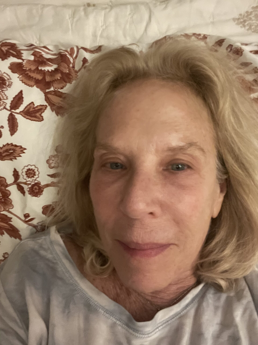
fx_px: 298
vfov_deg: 60.0
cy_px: 172
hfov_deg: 46.8
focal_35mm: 30
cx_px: 129
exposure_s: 1/8
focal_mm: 2.71
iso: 800
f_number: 2.2
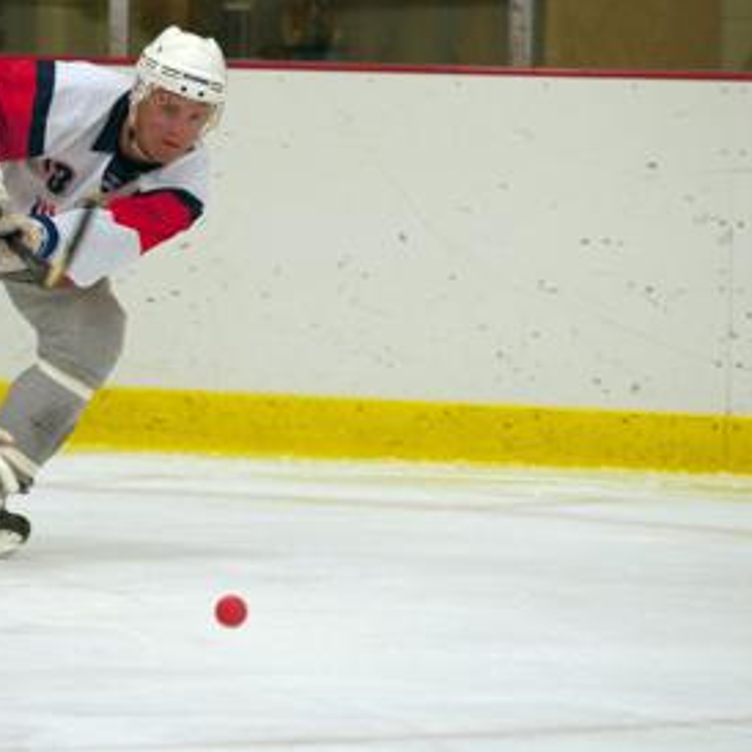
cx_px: 38
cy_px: 276
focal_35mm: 499
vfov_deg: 3.5
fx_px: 12261
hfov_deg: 3.5
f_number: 3.5
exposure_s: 1/250
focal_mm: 195
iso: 640
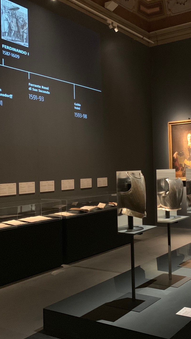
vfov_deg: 50.5
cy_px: 166
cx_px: 155
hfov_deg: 29.0
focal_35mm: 40
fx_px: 360
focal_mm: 4.25
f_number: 1.8
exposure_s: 1/22
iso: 800
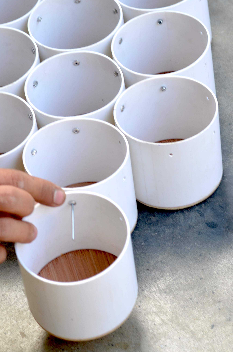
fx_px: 1385
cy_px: 53
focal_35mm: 142
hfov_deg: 9.6
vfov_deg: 14.4
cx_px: 83
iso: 200
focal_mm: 50
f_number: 5.6
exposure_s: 1/125
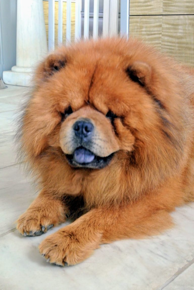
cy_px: 145
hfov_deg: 26.1
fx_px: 419
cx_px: 97
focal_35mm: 52
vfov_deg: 38.1
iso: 800
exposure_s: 1/3
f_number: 4.8
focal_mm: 19.6
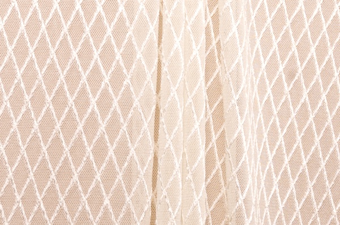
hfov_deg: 23.4
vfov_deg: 15.6
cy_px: 112
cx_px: 170
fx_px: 820
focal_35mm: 87
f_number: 8
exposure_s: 1/800
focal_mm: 58
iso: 400
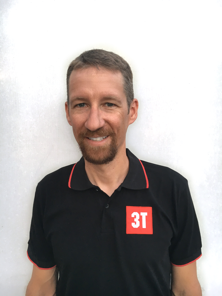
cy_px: 148
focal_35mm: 29
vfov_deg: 61.7
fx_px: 248
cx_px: 111
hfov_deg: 48.2
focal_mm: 4.15
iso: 32
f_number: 2.2
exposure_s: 1/30
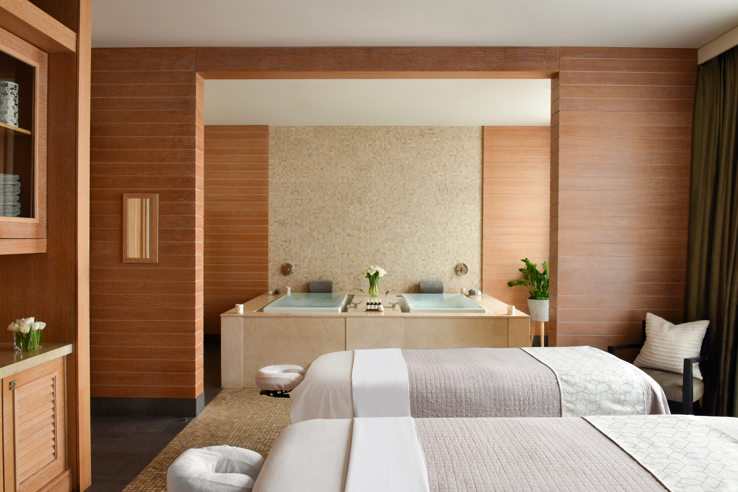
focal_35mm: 27
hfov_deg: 67.4
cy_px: 246
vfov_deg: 48.0
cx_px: 369
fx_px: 554
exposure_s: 1/1.67
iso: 400
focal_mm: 27
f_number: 16
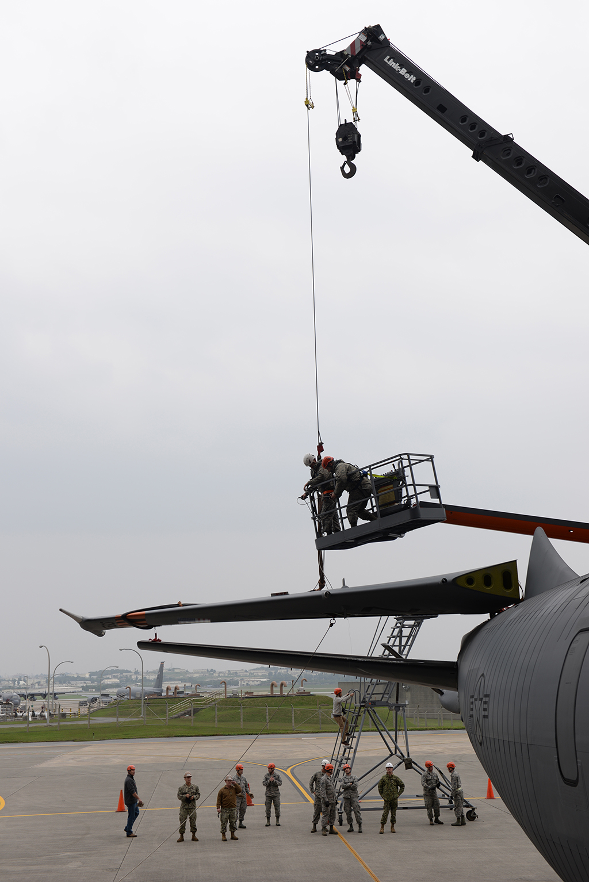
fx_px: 1103
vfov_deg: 43.6
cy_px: 441
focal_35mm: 45
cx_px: 294
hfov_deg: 29.9
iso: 100
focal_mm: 45
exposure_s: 1/180
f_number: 5.6
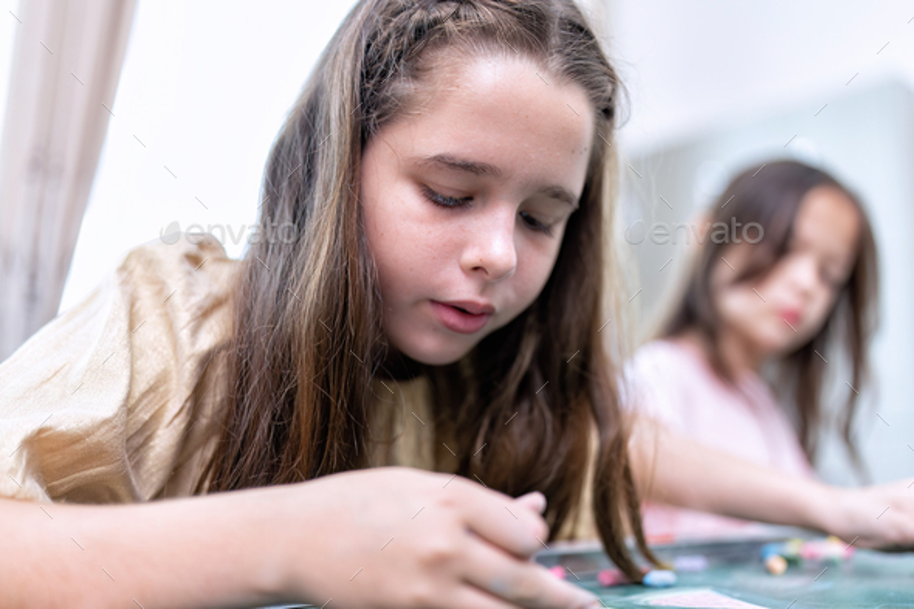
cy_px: 304
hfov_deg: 54.4
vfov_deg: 37.8
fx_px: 888
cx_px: 457
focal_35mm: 35
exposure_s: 1/200
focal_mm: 35
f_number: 1.4
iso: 320
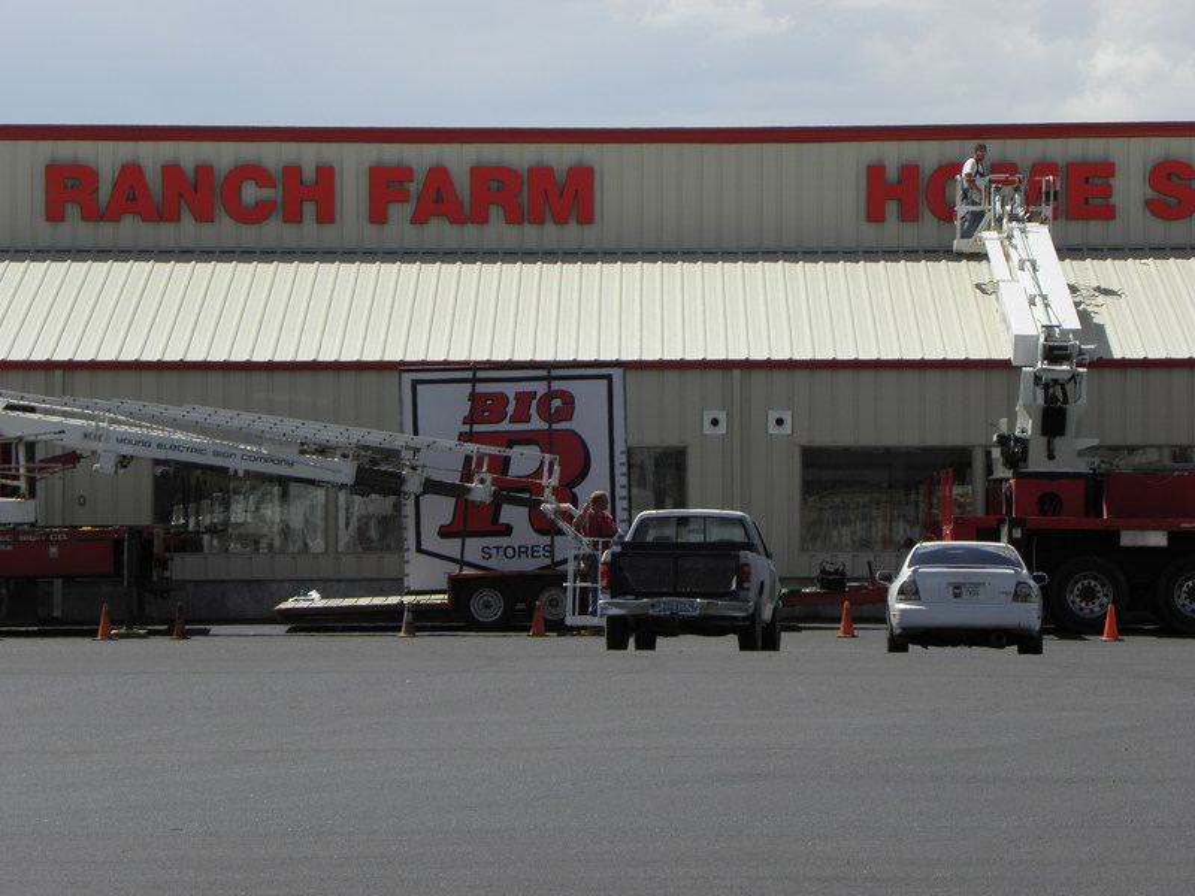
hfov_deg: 10.8
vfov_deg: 8.1
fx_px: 6317
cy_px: 448
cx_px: 598
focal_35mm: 183
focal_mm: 32.74
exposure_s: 1/500
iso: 64
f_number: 5.6
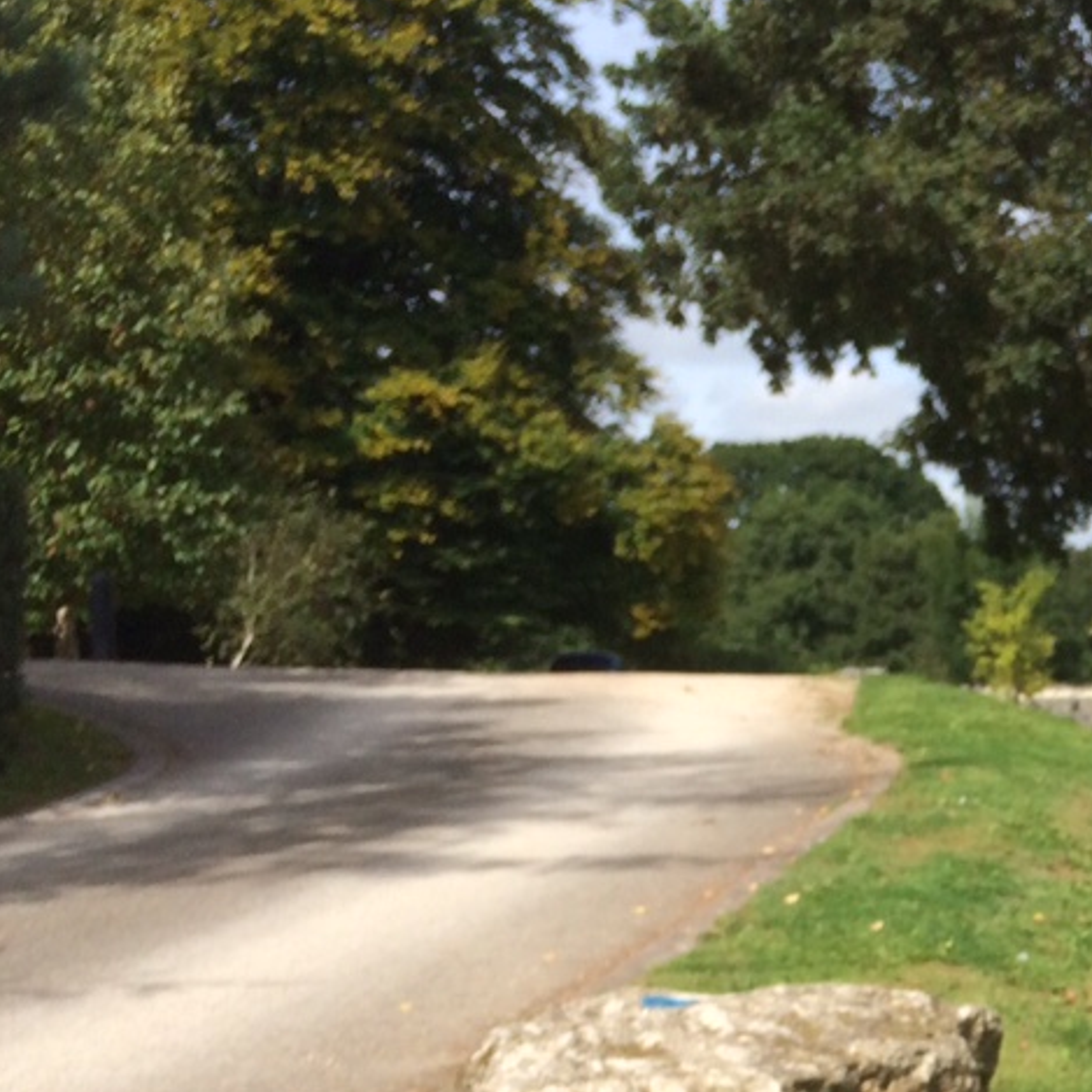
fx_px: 2498
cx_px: 1444
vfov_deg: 24.1
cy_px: 938
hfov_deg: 22.0
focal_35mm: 70
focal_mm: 4.15
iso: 32
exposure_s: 1/2160
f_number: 2.2
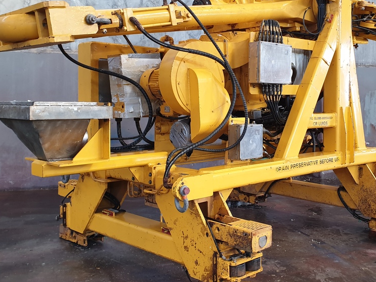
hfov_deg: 44.2
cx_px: 248
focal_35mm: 42
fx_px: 456
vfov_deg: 34.3
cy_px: 119
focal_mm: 4.3
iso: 125
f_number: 2.4
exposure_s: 1/50
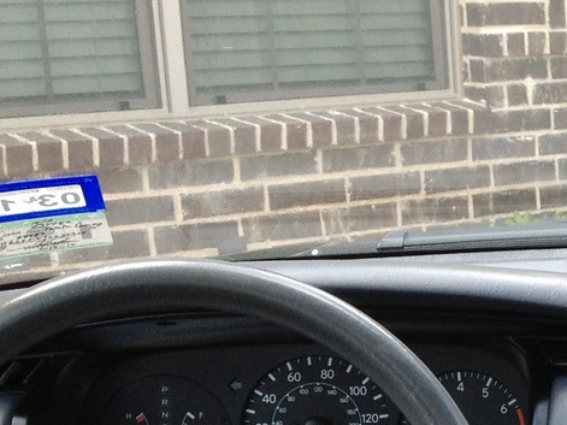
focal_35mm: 119
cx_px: 825
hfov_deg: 15.4
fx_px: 1949
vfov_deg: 12.2
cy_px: 512
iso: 64
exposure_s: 1/120
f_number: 2.4
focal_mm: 4.28
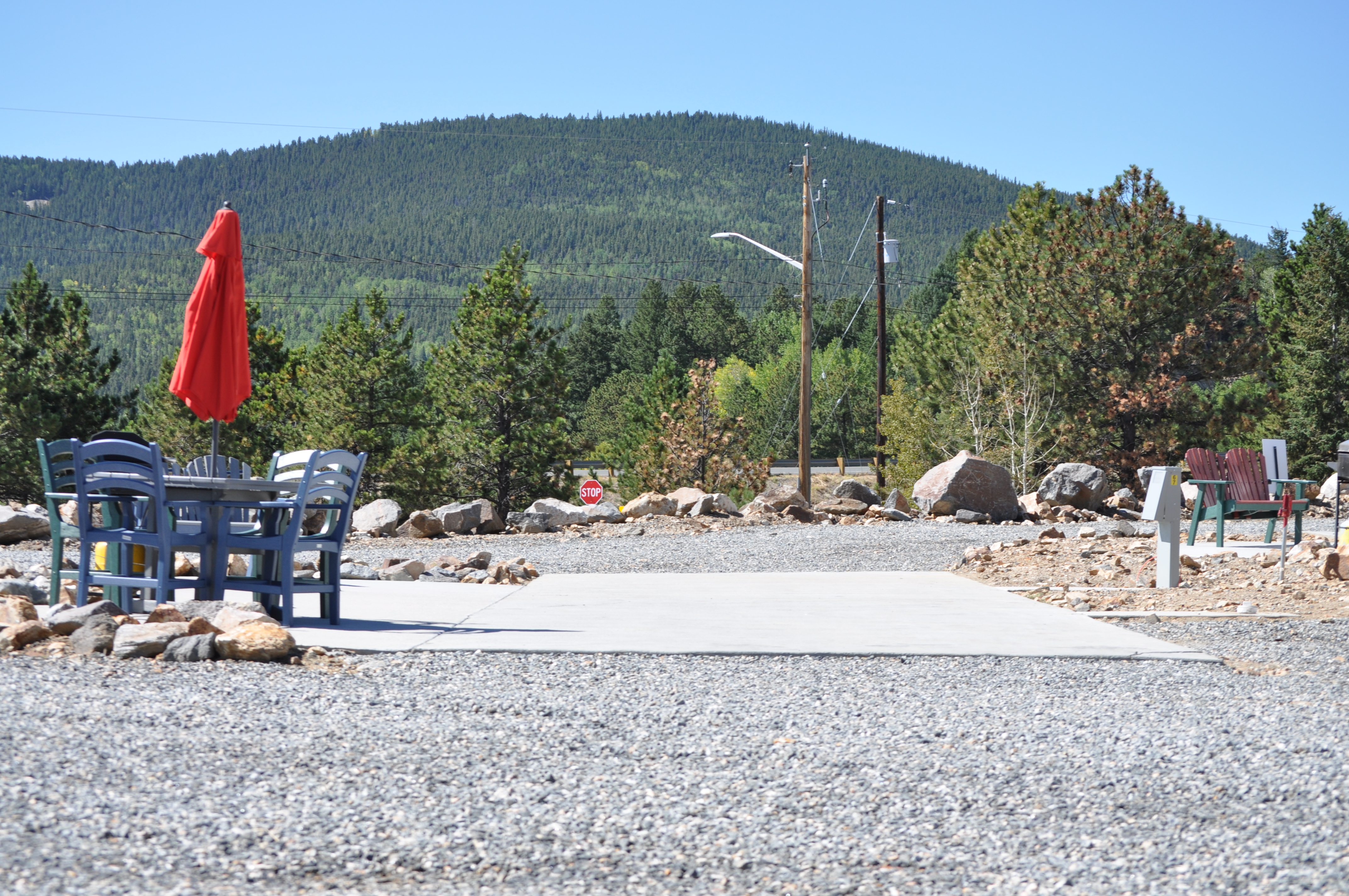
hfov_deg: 22.6
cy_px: 448
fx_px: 3368
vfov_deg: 15.2
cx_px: 674
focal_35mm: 90
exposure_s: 1/400
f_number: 8
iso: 200
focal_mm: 60
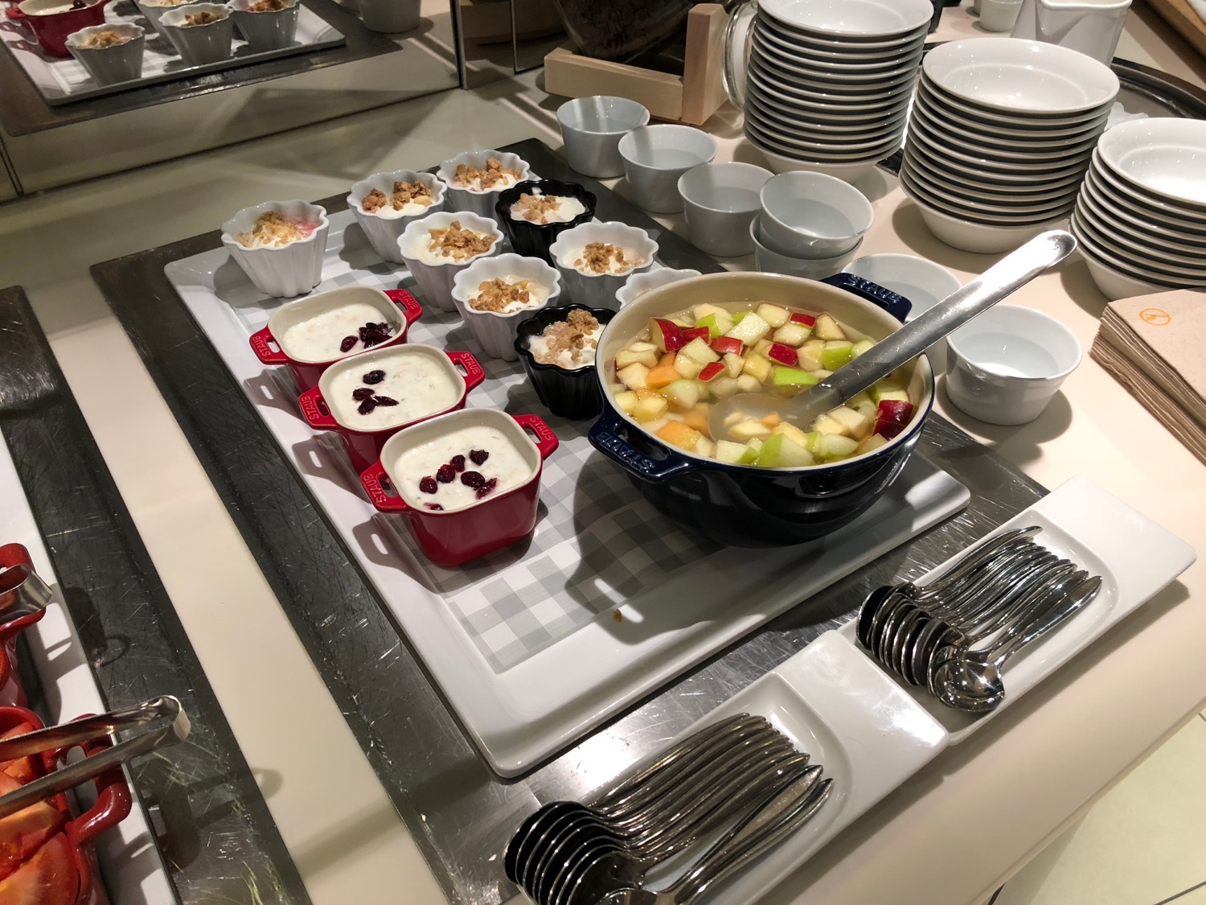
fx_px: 976
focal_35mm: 28
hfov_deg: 63.4
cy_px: 452
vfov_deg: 49.7
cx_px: 603
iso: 40
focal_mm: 4
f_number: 1.8
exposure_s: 1/25
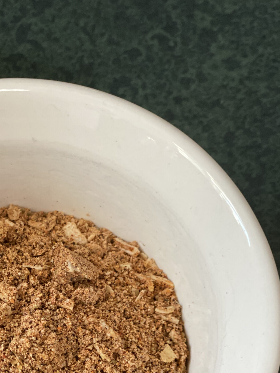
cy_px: 319
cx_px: 23
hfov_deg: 15.2
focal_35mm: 96
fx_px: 1036
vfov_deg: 20.1
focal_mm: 6
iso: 160
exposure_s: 1/40
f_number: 2
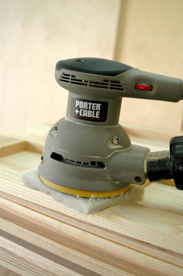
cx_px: 92
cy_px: 138
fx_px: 401
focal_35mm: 52
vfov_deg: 37.9
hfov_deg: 25.7
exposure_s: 1/125
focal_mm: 35
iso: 200
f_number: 3.3
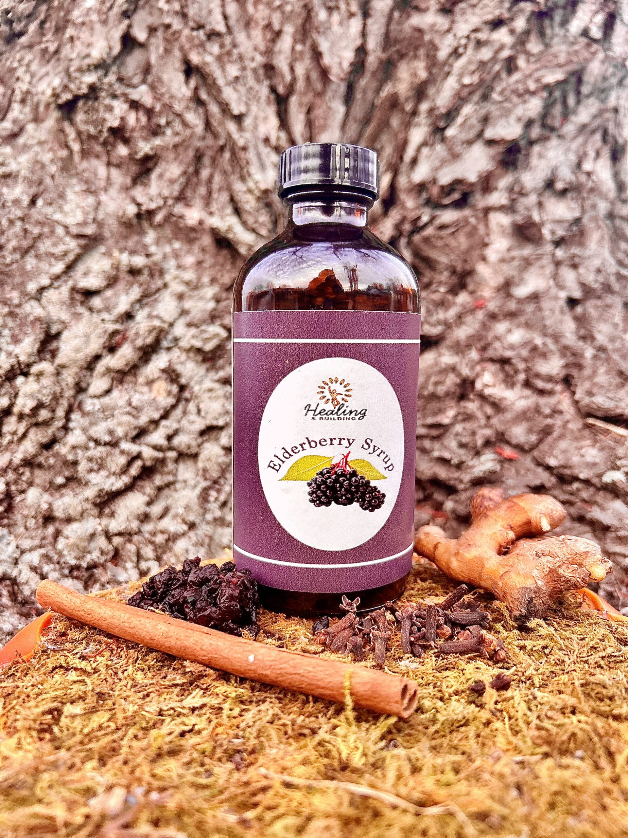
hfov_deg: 53.1
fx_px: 629
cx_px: 314
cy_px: 419
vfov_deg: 67.3
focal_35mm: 26
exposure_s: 1/121
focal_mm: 5.7
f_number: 1.5
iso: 80
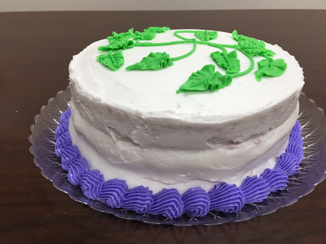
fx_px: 273
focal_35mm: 29
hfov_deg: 61.7
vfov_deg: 48.2
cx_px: 163
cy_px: 122
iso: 25
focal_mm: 4.15
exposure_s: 1/30
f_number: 2.2
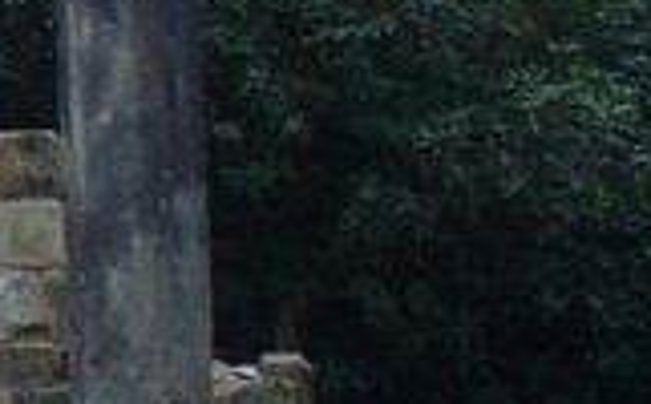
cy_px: -121
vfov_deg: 7.1
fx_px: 3241
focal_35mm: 183
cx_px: -825
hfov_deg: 10.2
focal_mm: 6.1
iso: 80
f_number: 2.8
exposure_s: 1/200
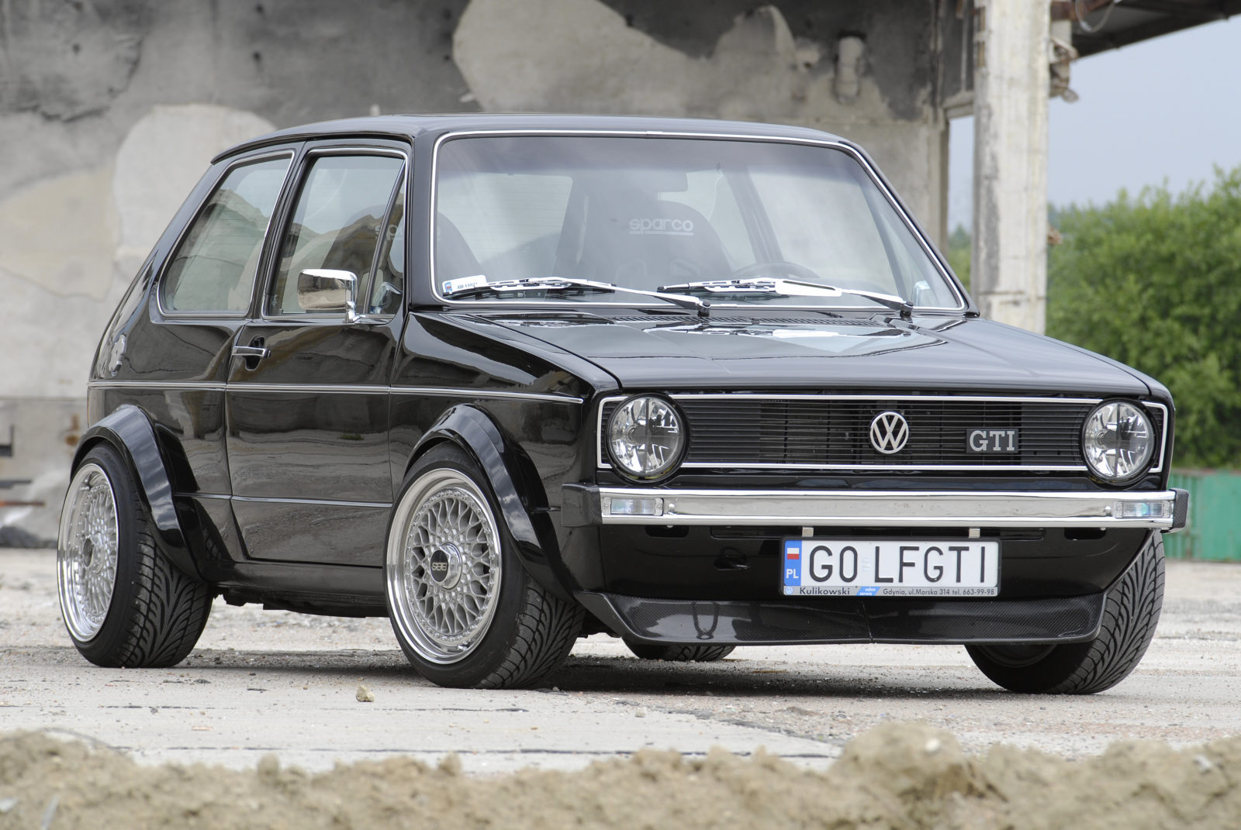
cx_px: 620
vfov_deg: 5.1
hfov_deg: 7.6
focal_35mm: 270
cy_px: 415
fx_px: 9318
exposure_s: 1/100
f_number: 8
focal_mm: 180
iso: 200
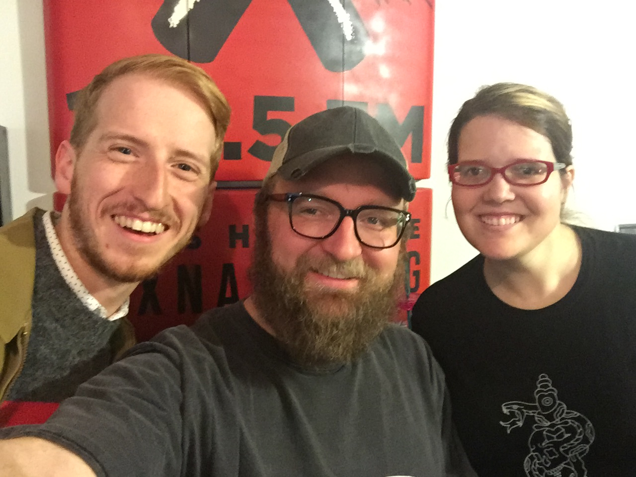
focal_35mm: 31
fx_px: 570
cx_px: 318
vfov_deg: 45.4
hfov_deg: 58.4
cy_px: 238
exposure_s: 1/15
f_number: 2.2
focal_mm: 2.65
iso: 500
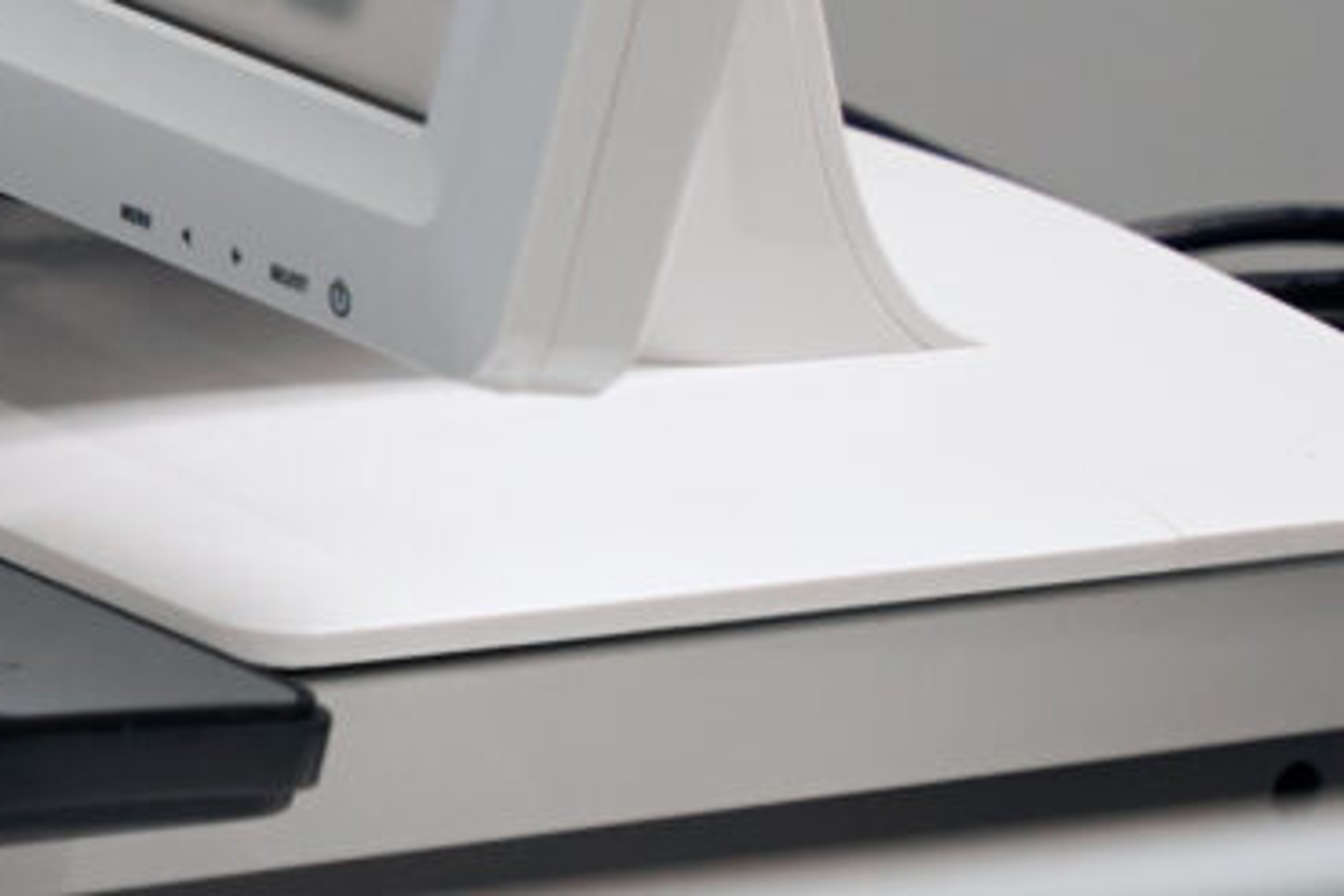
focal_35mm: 486
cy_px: 712
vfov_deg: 2.8
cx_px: -2153
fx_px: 18143
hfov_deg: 4.1
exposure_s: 1/250
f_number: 2.8
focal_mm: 70
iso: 640
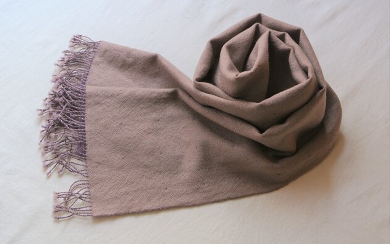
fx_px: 617
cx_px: 193
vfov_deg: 22.4
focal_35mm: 58
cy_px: 126
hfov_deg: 35.1
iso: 400
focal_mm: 21.1
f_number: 5
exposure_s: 1/100
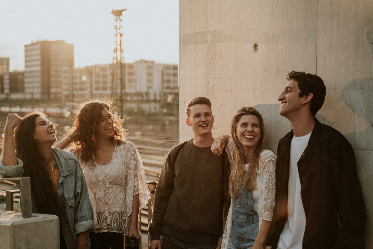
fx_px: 777
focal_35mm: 75
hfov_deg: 27.0
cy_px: 124
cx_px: 186
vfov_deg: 18.2
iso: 1600
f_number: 3.2
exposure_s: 1/2500
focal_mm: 75
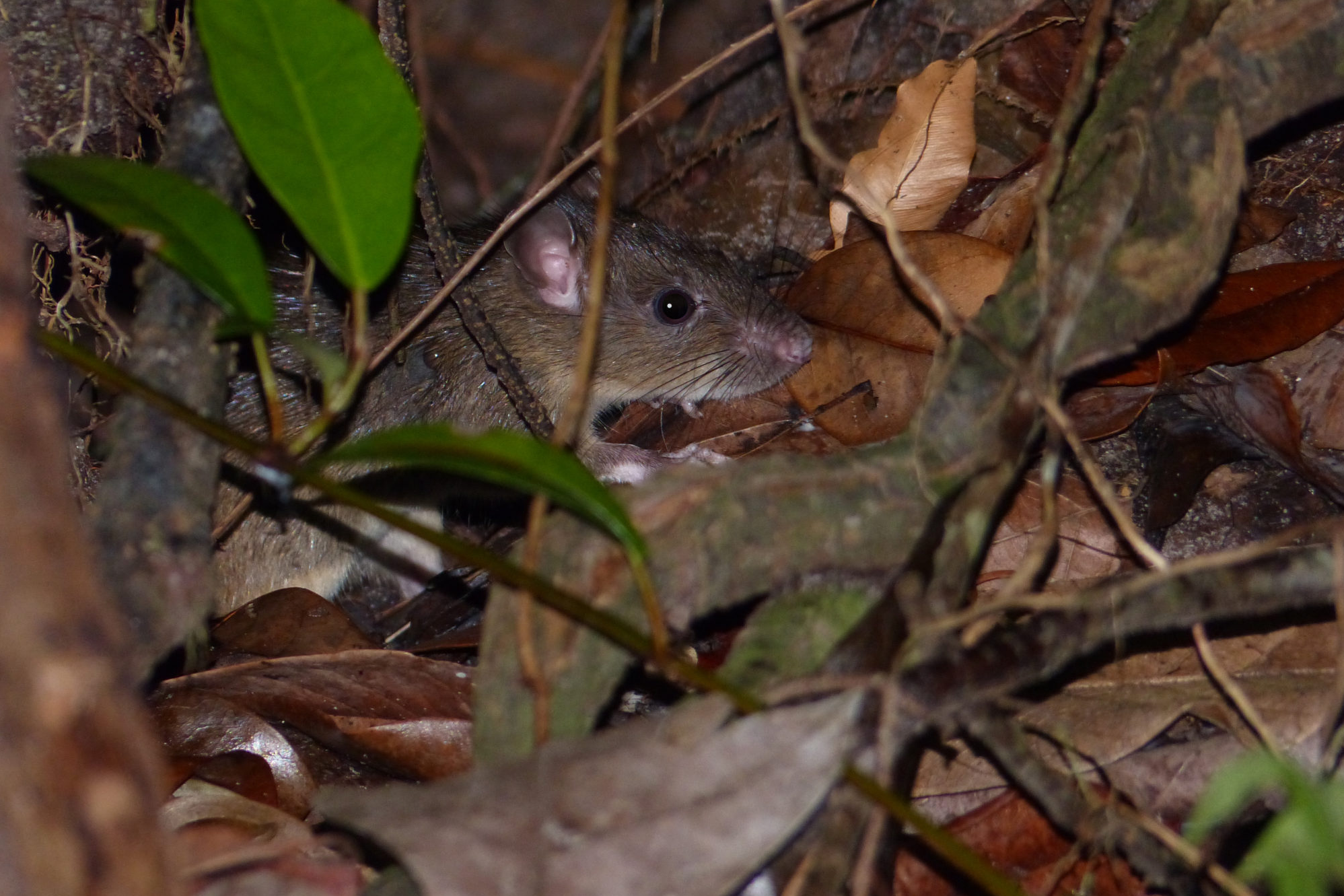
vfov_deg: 2.2
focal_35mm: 625
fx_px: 23330
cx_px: 672
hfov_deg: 3.3
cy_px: 397
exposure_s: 1/125
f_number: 3.5
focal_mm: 108
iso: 400
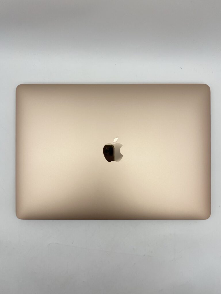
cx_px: 110
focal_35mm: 26
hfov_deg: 53.1
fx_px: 221
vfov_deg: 67.3
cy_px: 147
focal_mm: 4.25
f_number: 1.8
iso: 32
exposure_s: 1/451
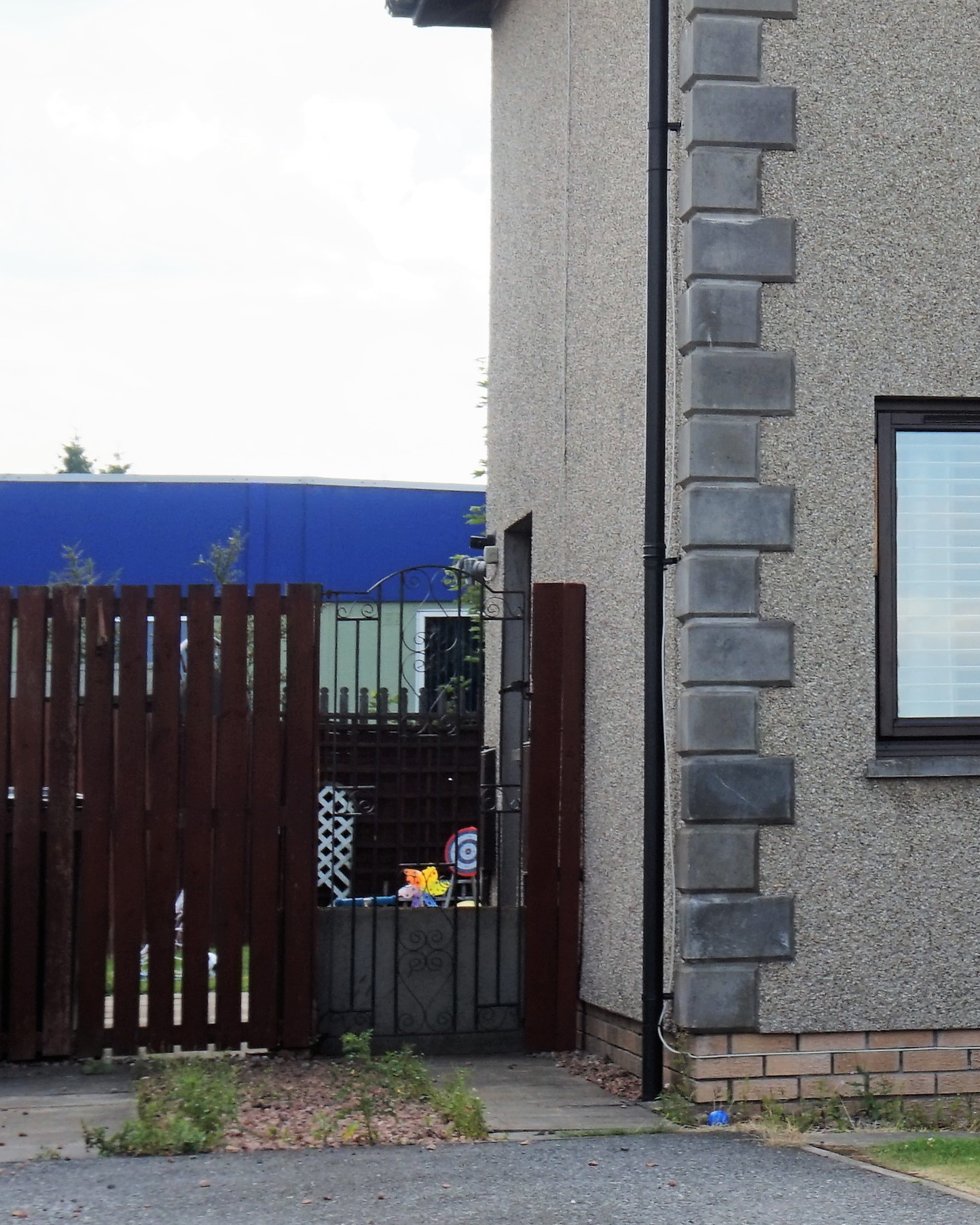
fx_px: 3855
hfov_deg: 13.3
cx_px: 1650
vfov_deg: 17.8
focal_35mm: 106
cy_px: 145
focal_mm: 27
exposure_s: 1/100
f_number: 9
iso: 100
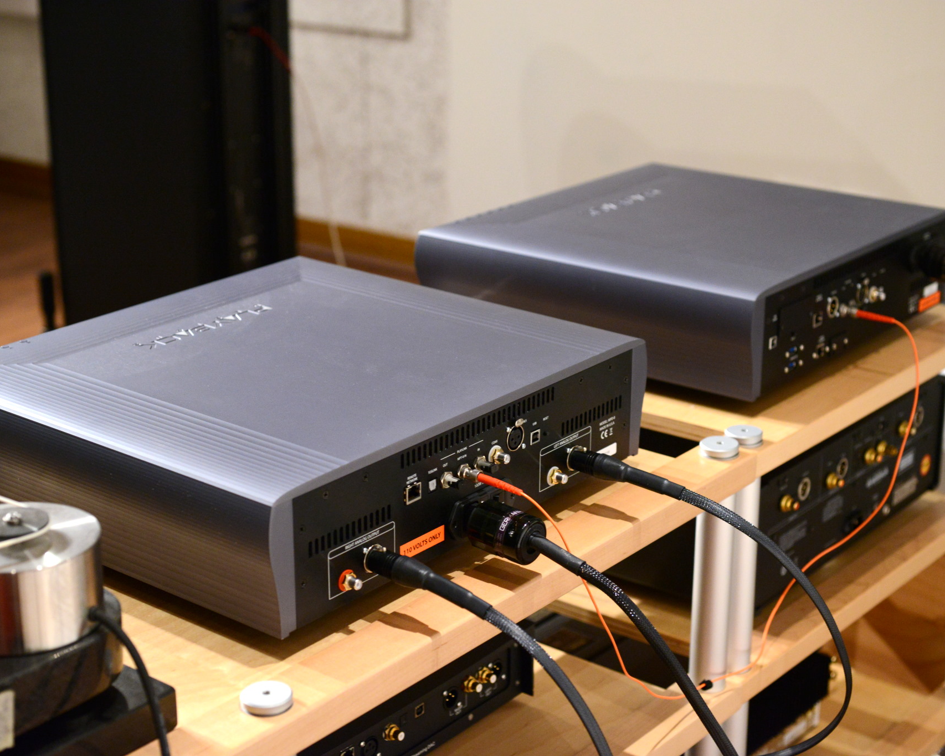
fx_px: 1734
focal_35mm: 62
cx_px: 477
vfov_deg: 24.6
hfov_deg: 30.5
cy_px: 378
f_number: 4
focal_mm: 55
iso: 2500
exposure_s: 1/50
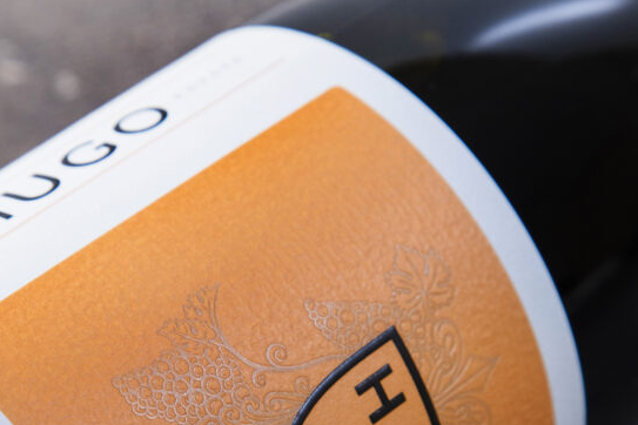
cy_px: 370
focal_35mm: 198
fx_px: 3509
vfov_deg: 6.9
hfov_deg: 10.4
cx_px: 242
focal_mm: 105
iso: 400
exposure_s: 1/15
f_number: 10
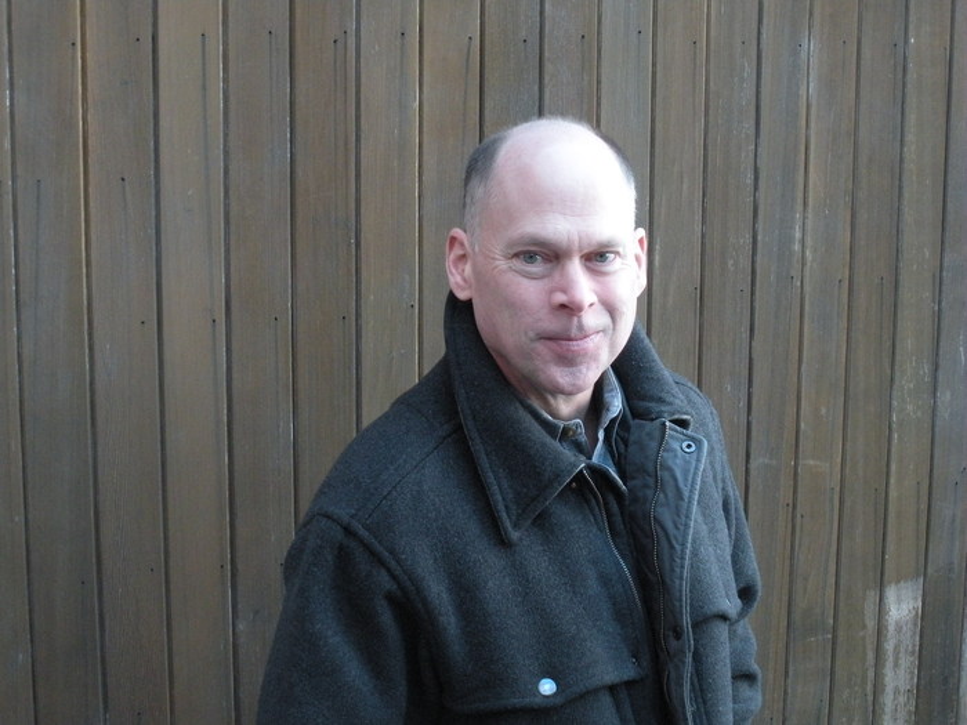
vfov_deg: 23.7
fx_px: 1732
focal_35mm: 62
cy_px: 362
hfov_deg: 31.2
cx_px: 484
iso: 400
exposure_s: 1/58.5
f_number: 4.6
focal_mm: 11.2
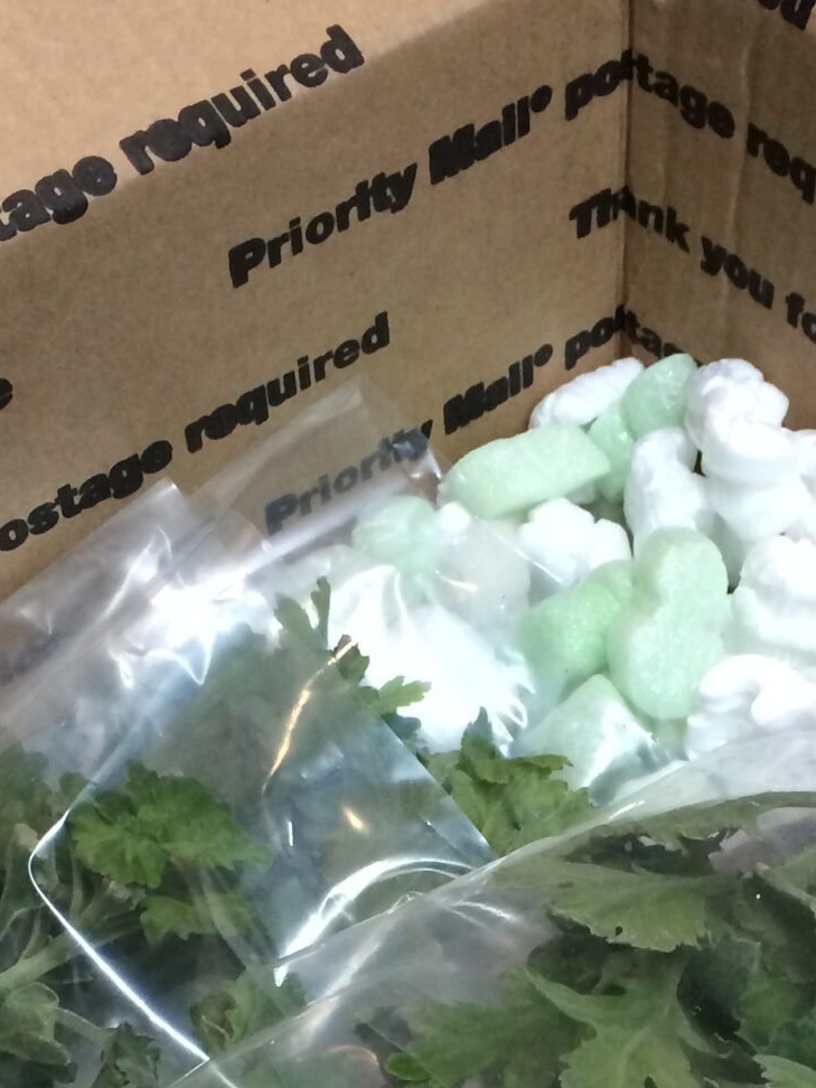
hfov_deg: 18.6
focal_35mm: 79
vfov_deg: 23.8
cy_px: 1044
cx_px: 603
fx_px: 2483
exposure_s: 1/30
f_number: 2.2
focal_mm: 4.12
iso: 100
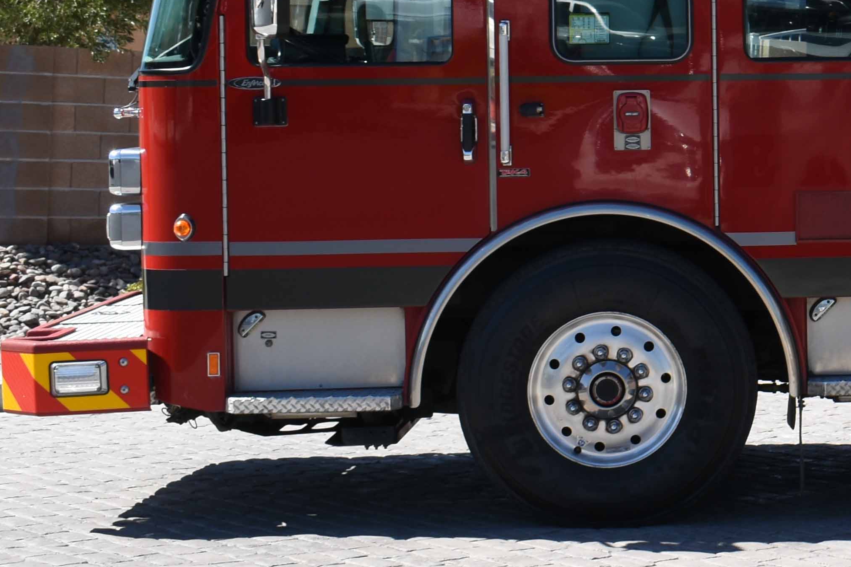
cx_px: 1163
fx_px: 2635
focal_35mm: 111
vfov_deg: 12.2
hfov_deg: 17.1
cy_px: 103
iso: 100
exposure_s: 1/250
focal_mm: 25
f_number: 8
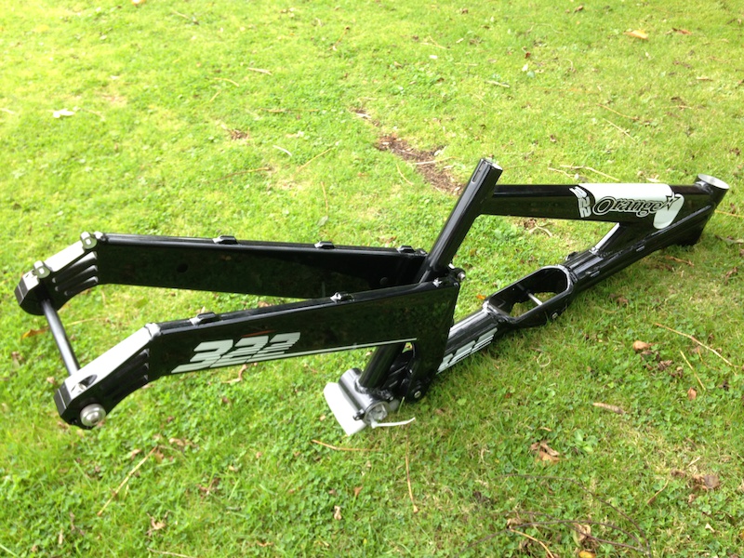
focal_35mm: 33
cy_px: 279
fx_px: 709
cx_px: 372
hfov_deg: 55.4
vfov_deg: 42.9
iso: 64
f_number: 2.4
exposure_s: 1/60
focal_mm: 4.12
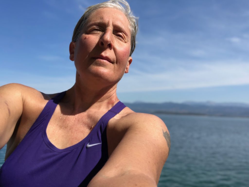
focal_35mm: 32
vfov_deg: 44.2
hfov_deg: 56.8
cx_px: 124
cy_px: 94
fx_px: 230
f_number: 2.2
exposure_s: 1/1038
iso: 20
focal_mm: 2.87
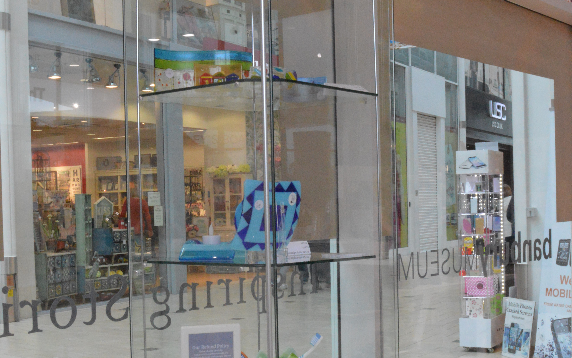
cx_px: 283
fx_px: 873
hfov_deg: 36.3
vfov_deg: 23.0
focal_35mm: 56
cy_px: 244
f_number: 22
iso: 3200
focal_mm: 24
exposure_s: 1/40
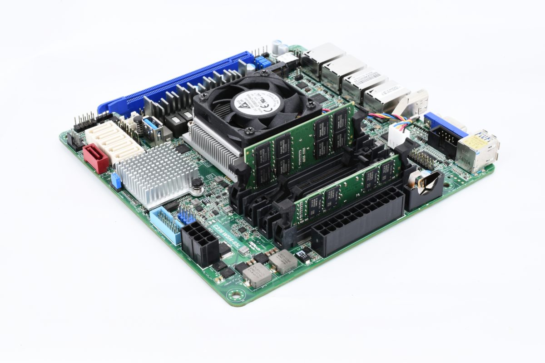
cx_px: 272
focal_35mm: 60
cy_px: 182
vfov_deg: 22.6
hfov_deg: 33.4
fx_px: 908
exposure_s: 1/1.6
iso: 100
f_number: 18
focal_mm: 40
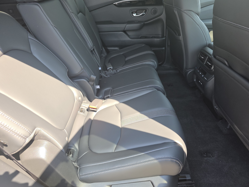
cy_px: 94
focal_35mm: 23
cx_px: 124
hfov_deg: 73.9
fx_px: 165
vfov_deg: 58.9
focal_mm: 6.3
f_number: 1.7
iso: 64
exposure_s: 1/180
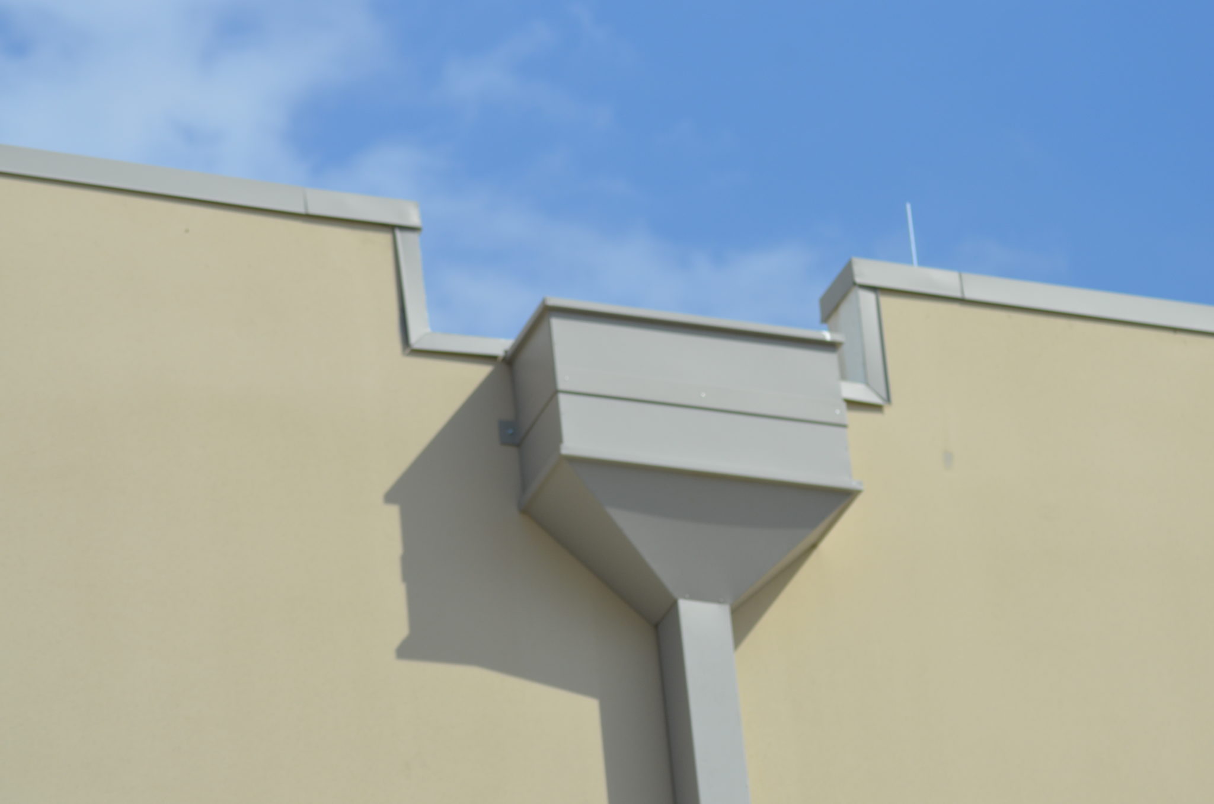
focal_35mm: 202
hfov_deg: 10.2
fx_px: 6814
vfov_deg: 6.8
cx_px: 607
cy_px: 402
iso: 250
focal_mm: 135
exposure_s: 1/2000
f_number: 5.6
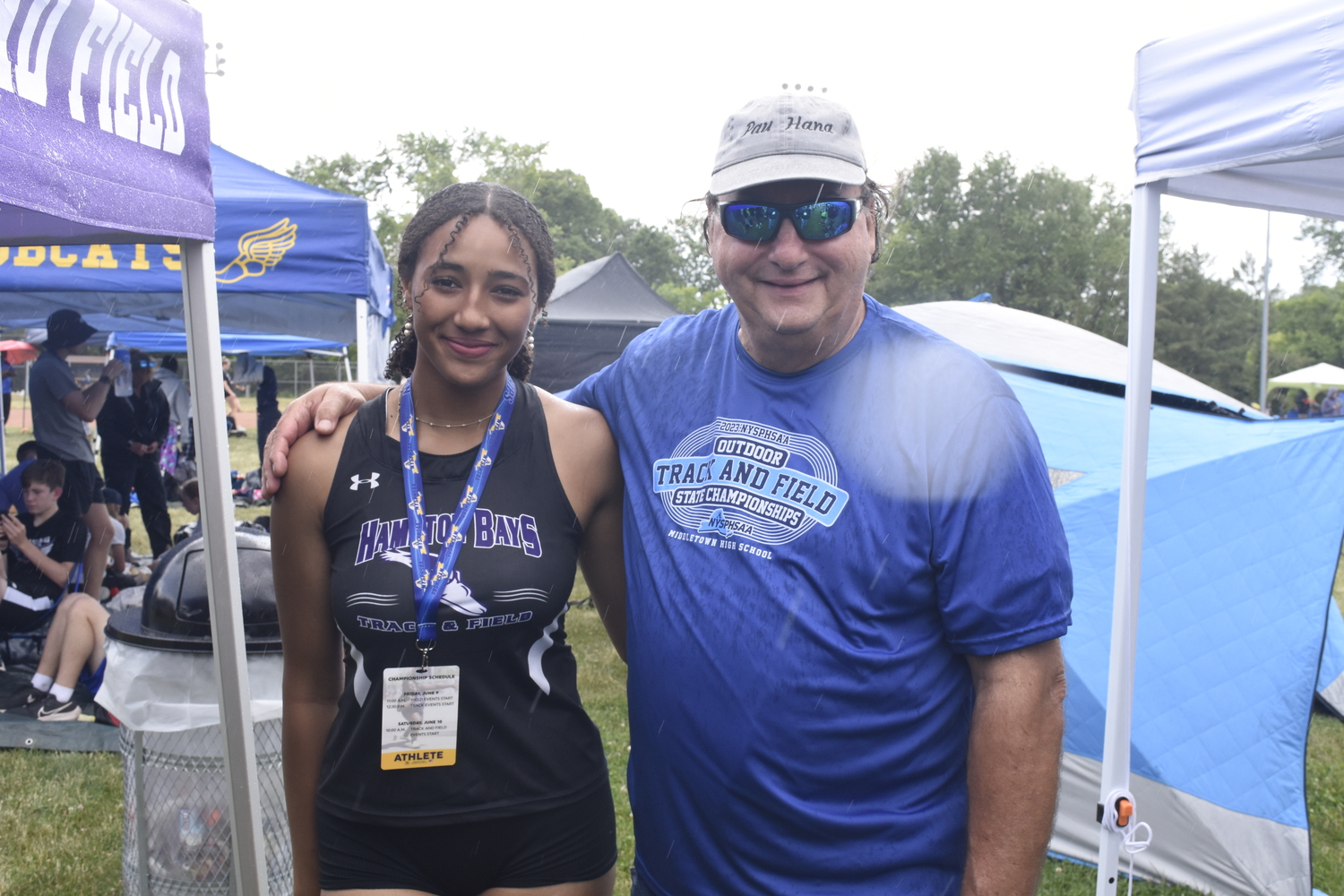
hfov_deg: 53.1
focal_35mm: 36
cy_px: 448
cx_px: 672
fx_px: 1344
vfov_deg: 36.9
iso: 640
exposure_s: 1/320
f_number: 9
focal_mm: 24
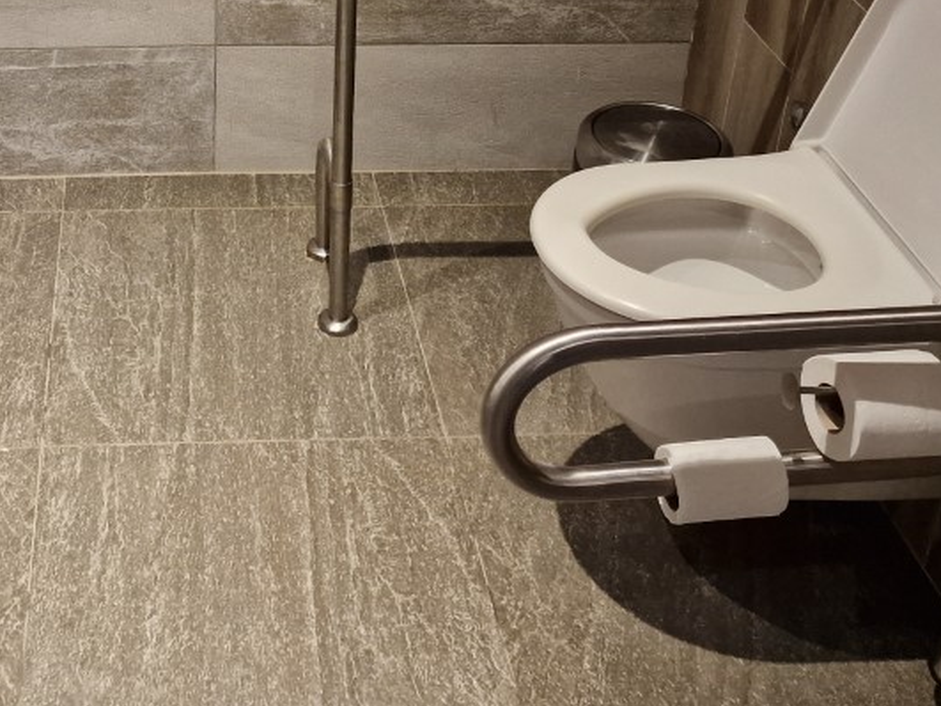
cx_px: 237
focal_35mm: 52
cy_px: -43
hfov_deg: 36.0
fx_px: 1413
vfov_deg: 26.2
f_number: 1.8
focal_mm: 6.4
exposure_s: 1/100
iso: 500
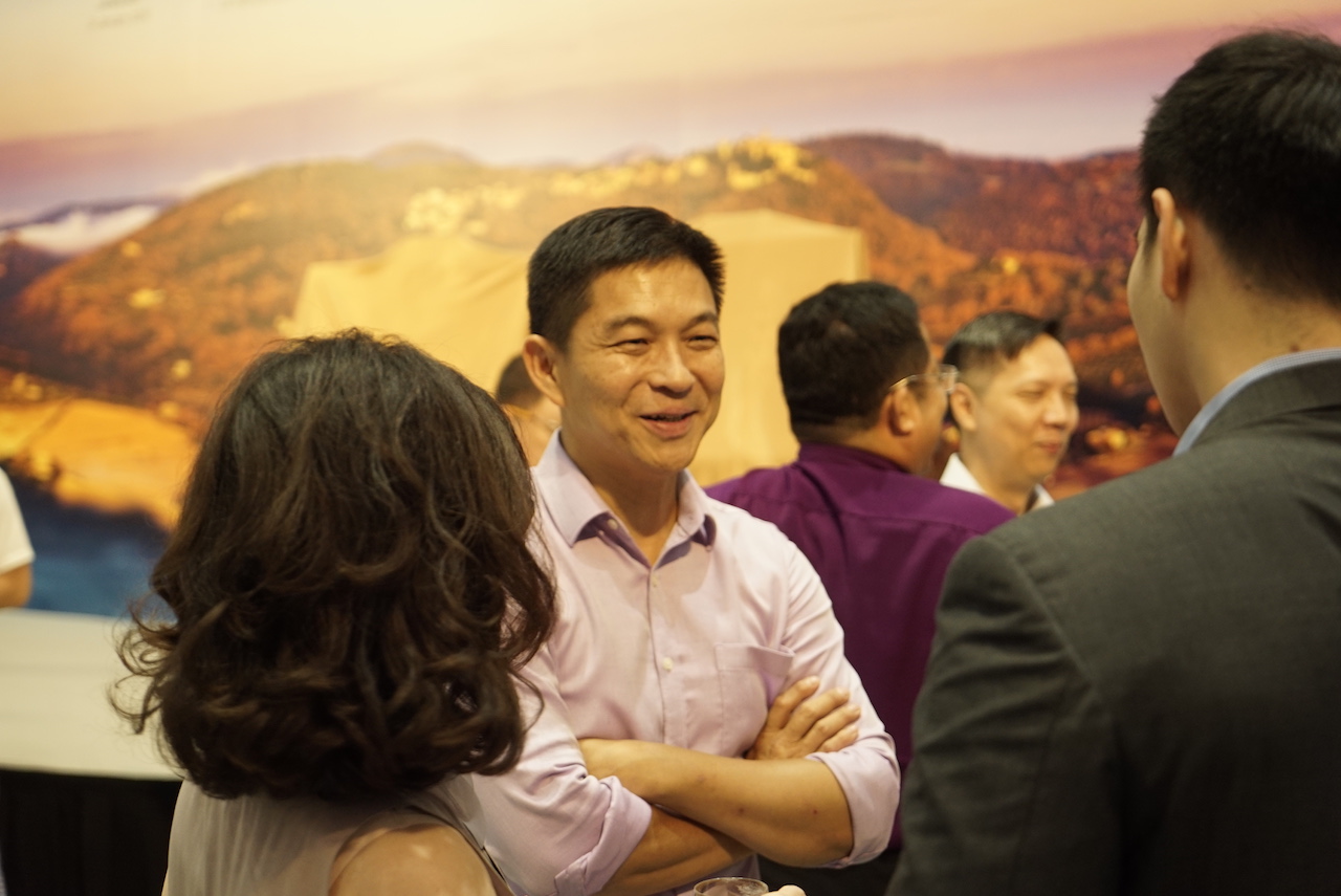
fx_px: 2273
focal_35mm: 61
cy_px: 448
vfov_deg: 22.3
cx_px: 670
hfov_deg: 32.9
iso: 1250
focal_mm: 61
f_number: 4
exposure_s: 1/80
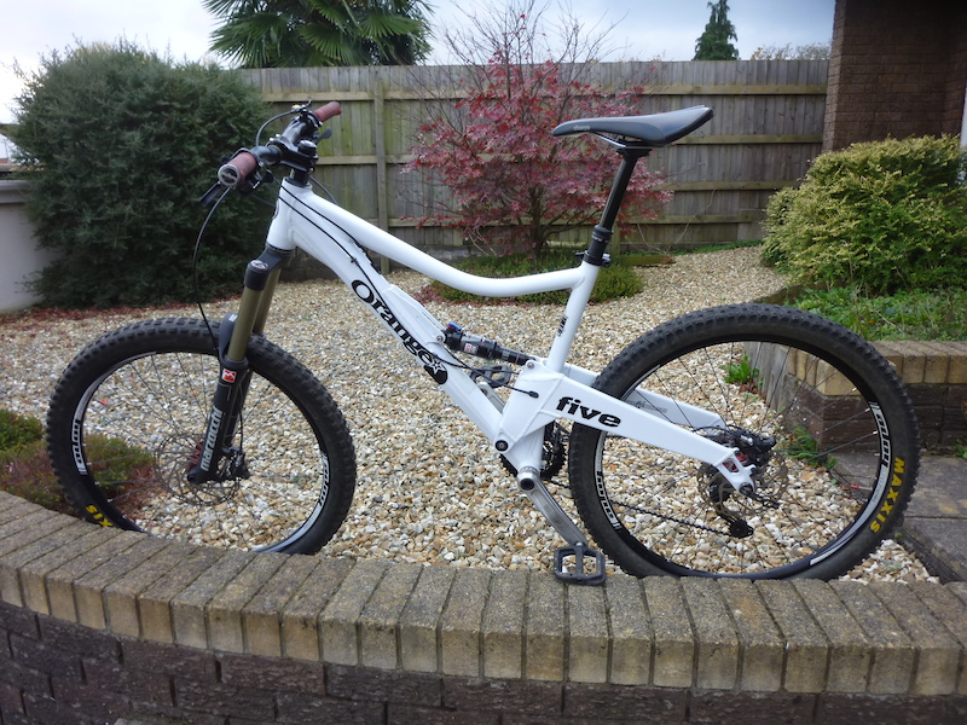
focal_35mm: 25
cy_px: 362
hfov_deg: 69.4
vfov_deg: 54.9
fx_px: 698
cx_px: 484
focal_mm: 4.5
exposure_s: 1/50
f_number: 3.3
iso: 80
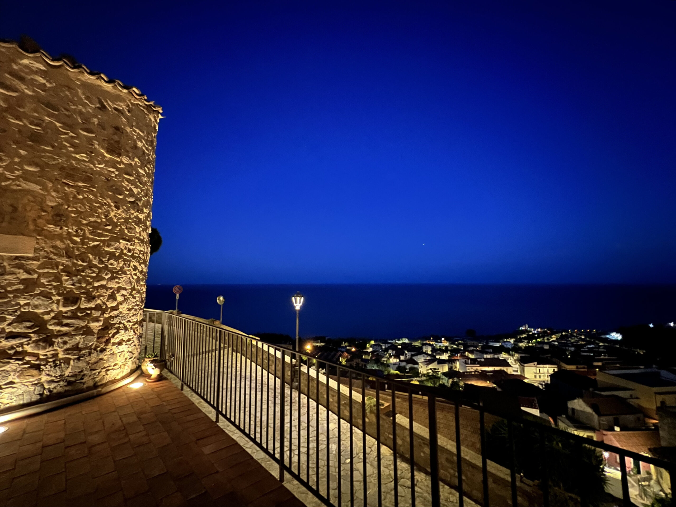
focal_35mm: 13
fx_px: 254
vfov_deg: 89.9
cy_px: 254
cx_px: 338
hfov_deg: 106.2
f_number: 1.8
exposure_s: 1/8
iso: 1000
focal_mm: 1.57
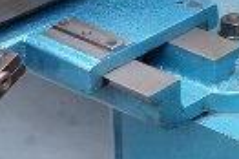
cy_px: -182
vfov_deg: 7.0
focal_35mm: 188
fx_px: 1247
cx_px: 319
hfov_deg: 10.7
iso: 640
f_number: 4
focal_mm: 16
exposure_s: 1/60
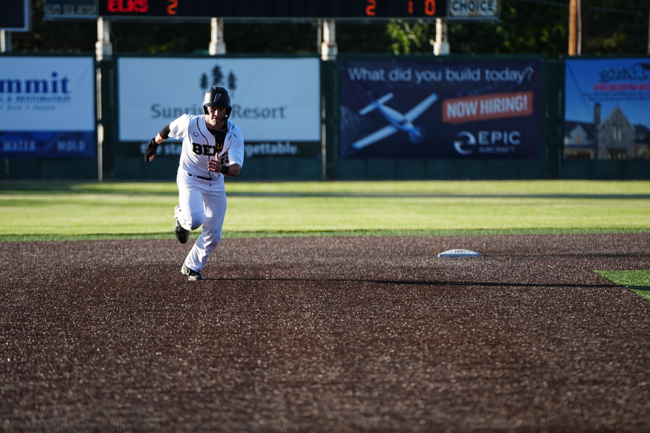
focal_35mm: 270
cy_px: 216
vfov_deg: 5.1
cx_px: 325
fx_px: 4875
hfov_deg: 7.6
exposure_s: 1/1000
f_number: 2.8
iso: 160
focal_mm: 180
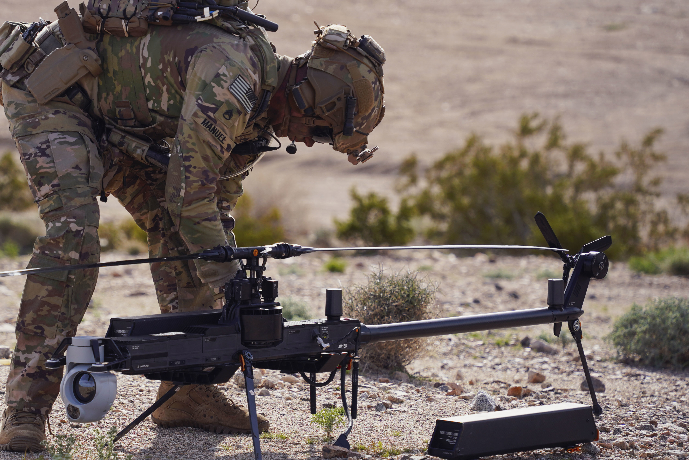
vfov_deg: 6.8
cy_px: 220
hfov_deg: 10.2
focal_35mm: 202
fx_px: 3866
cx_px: 228
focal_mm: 143
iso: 200
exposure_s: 1/1000
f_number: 5
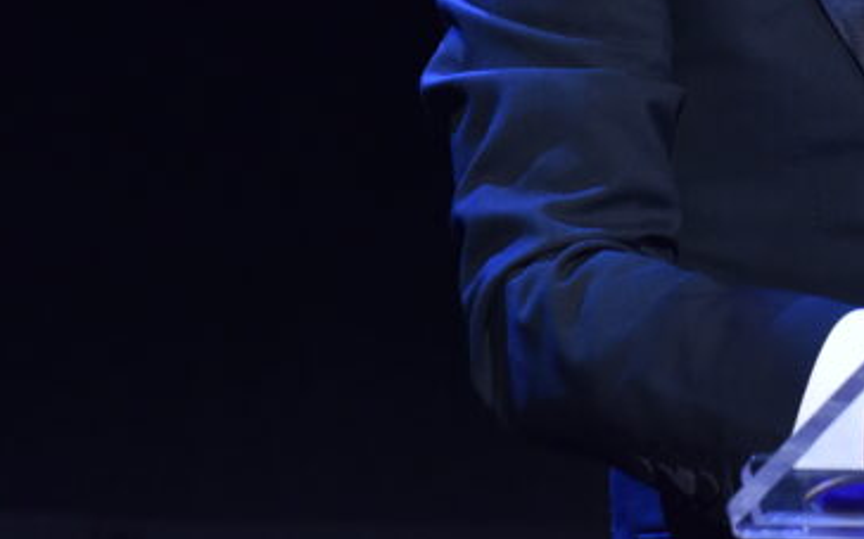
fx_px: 4730
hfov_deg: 10.3
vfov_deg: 6.4
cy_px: -253
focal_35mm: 201
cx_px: 983
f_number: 4
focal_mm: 70
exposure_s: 1/80
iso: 1250
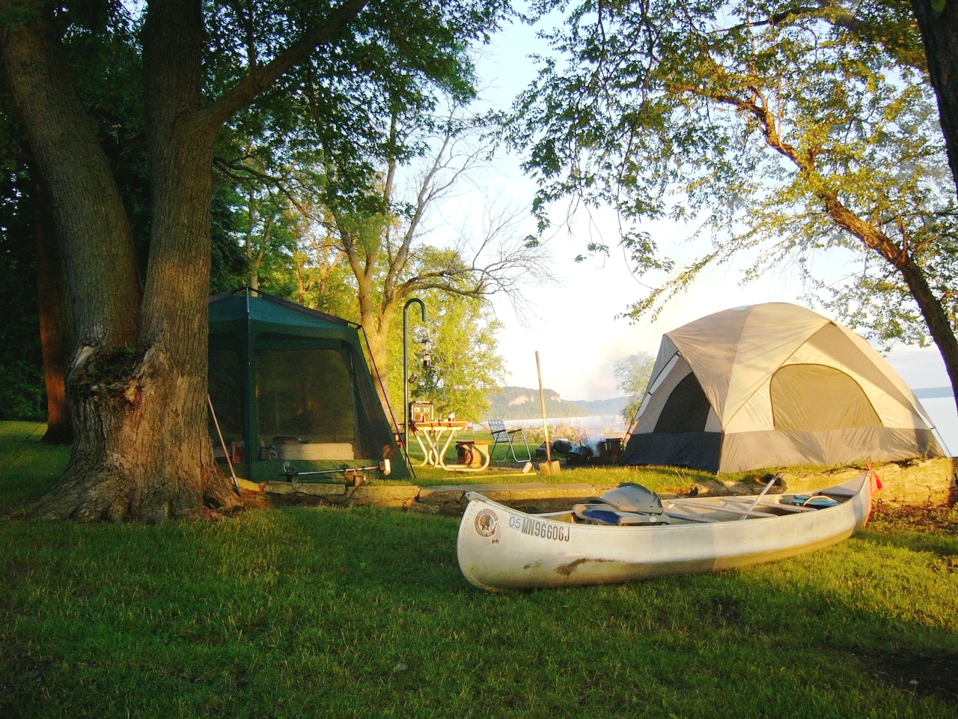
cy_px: 360
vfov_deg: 40.7
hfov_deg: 52.6
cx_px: 479
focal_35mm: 35
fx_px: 969
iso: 100
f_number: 2.8
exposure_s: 1/100
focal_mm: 5.8
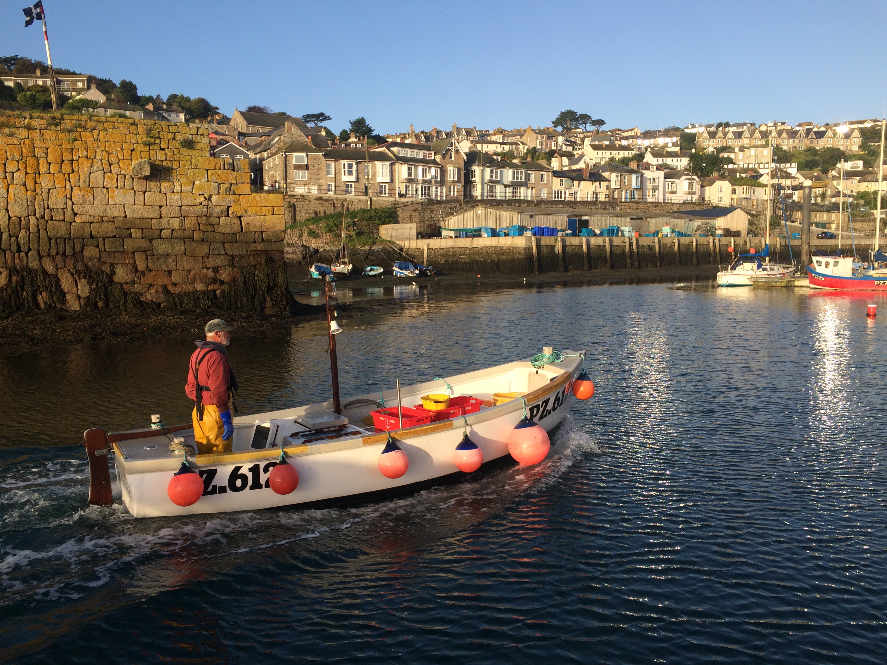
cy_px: 332
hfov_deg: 61.7
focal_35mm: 29
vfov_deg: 48.2
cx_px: 444
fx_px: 743
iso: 32
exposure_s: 1/1172
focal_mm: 4.15
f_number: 2.2
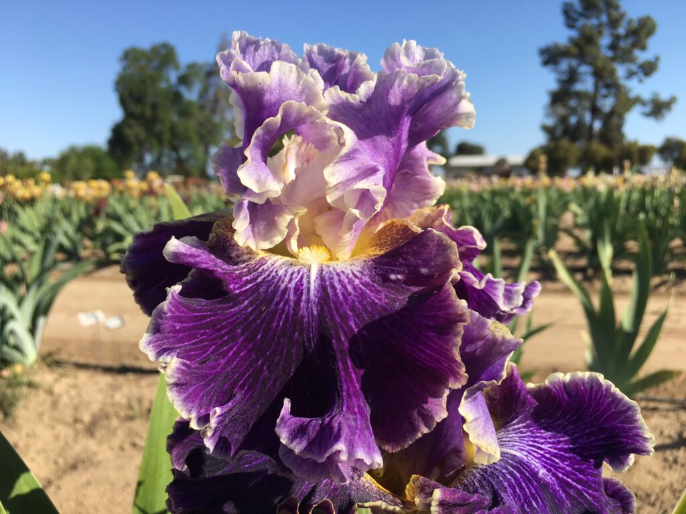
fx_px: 575
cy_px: 257
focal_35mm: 29
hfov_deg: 61.7
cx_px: 343
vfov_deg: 48.2
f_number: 2.2
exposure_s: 1/1115
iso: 25
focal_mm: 4.15
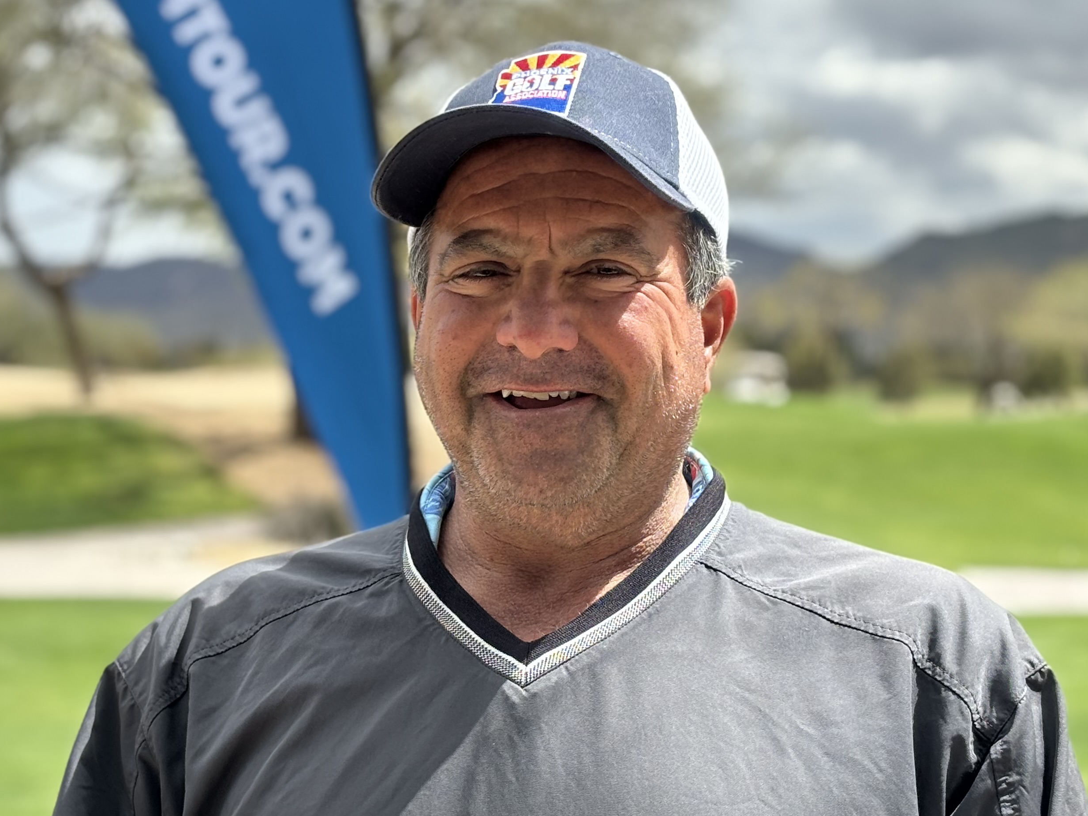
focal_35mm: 85
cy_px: 469
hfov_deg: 23.0
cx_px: 406
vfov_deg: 17.4
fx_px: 2671
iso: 32
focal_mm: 5.96
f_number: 1.6
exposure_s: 1/1328
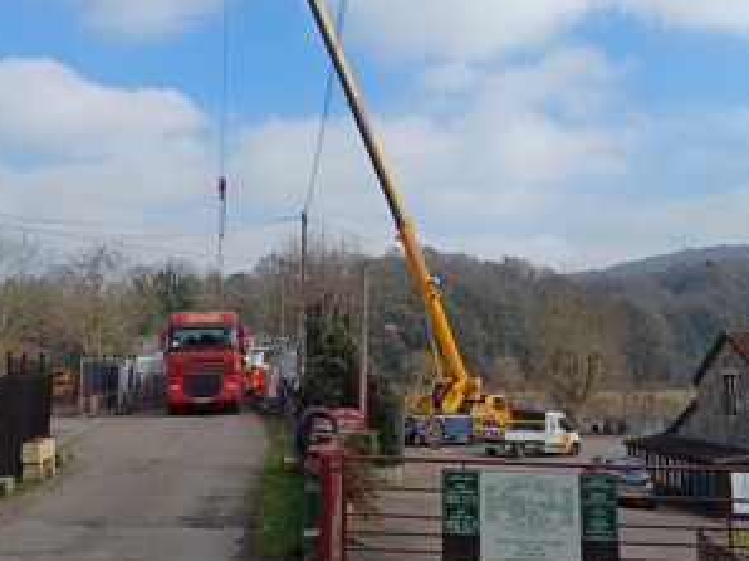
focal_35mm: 42
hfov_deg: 44.8
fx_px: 908
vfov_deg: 34.2
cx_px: 333
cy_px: 219
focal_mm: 4.6
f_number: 1.8
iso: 32
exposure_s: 1/350
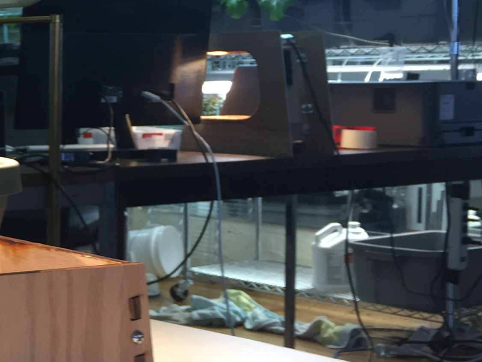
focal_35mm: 84
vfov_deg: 17.6
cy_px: 156
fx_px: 1170
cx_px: -192
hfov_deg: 20.6
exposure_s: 1/60
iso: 40
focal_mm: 4.15
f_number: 2.2
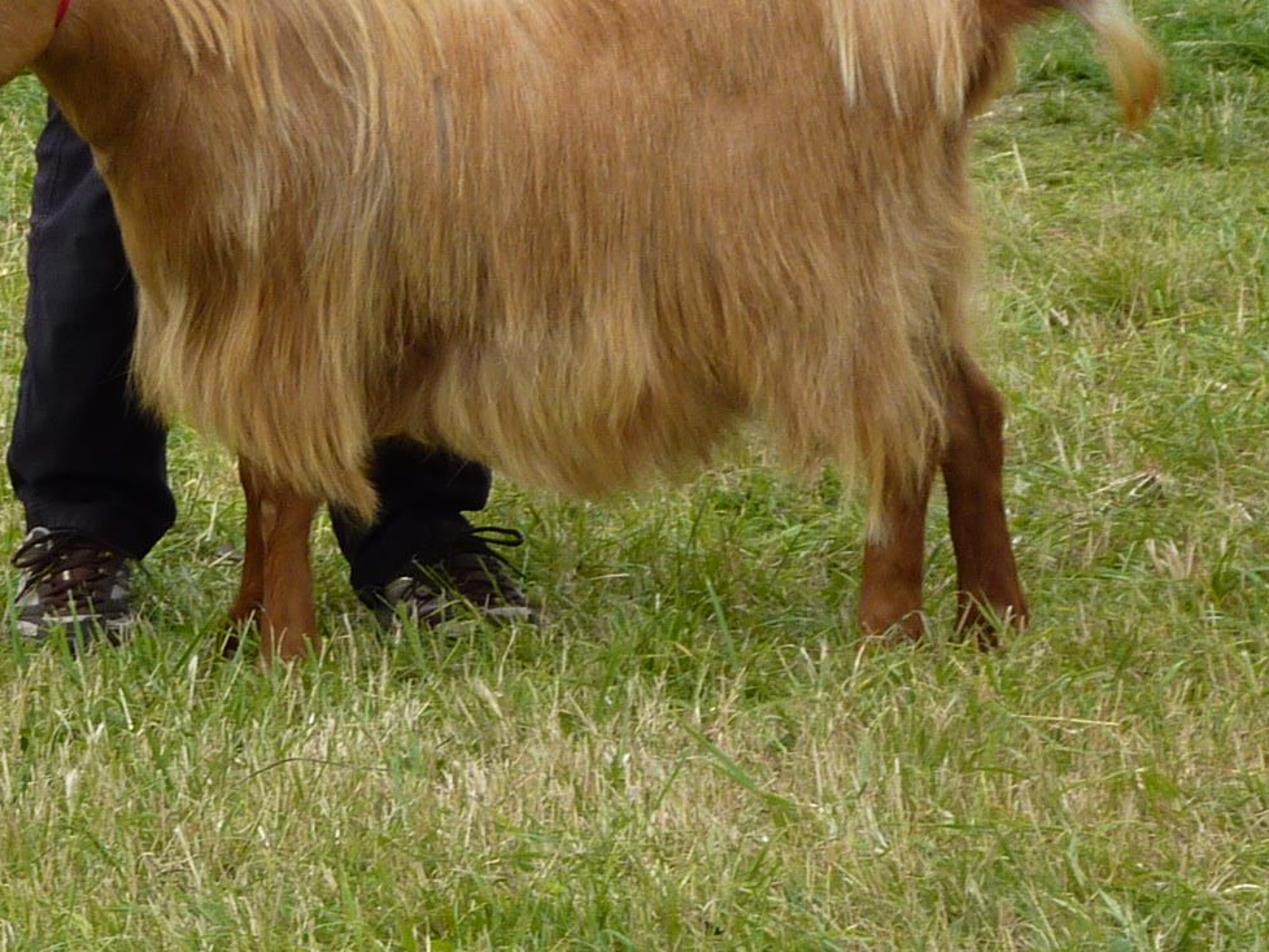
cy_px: 311
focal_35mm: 283
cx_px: 465
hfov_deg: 7.0
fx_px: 10377
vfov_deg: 5.3
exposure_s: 1/200
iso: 80
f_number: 4.3
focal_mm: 15.8
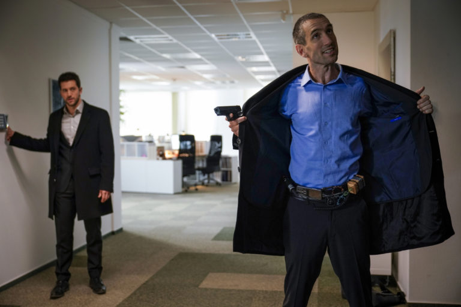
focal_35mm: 43
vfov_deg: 31.2
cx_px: 230
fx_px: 551
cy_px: 154
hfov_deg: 45.4
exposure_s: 1/200
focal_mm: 43
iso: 2000
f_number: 2.8
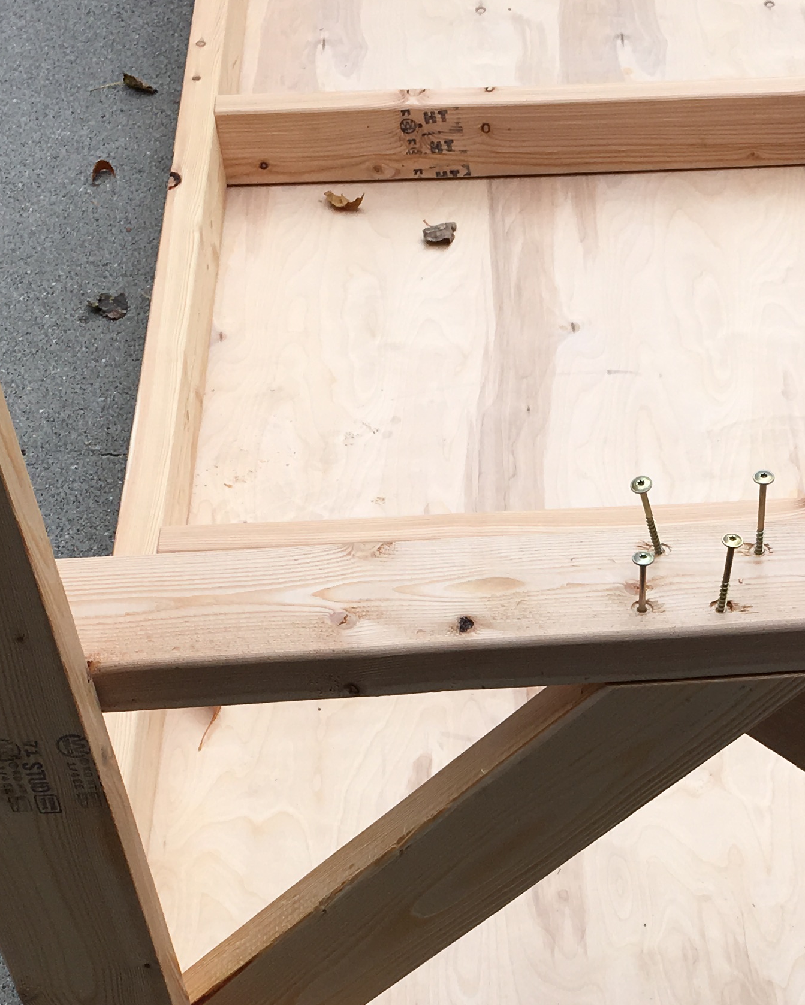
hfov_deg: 22.1
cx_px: 676
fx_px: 2025
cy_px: 793
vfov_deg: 27.4
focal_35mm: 68
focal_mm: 4.15
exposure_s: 1/582
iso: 25
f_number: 2.2
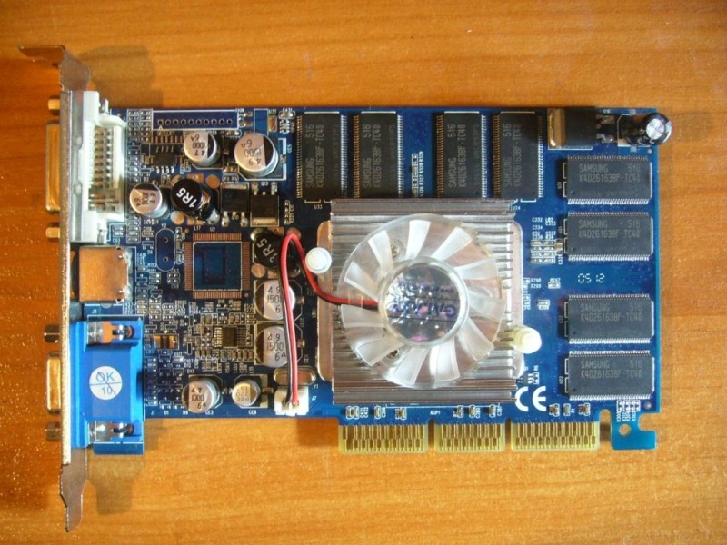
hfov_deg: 52.6
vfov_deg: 40.7
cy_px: 272
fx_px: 735
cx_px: 364
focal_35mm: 35
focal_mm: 5.8
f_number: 2.8
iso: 200
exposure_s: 1/13
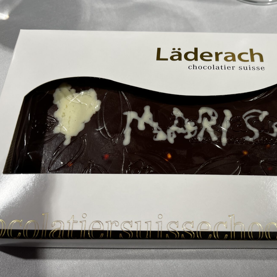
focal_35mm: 34
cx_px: 196
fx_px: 308
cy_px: 137
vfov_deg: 48.4
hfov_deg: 47.2
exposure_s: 1/419
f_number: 1.6
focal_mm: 5.1
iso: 50
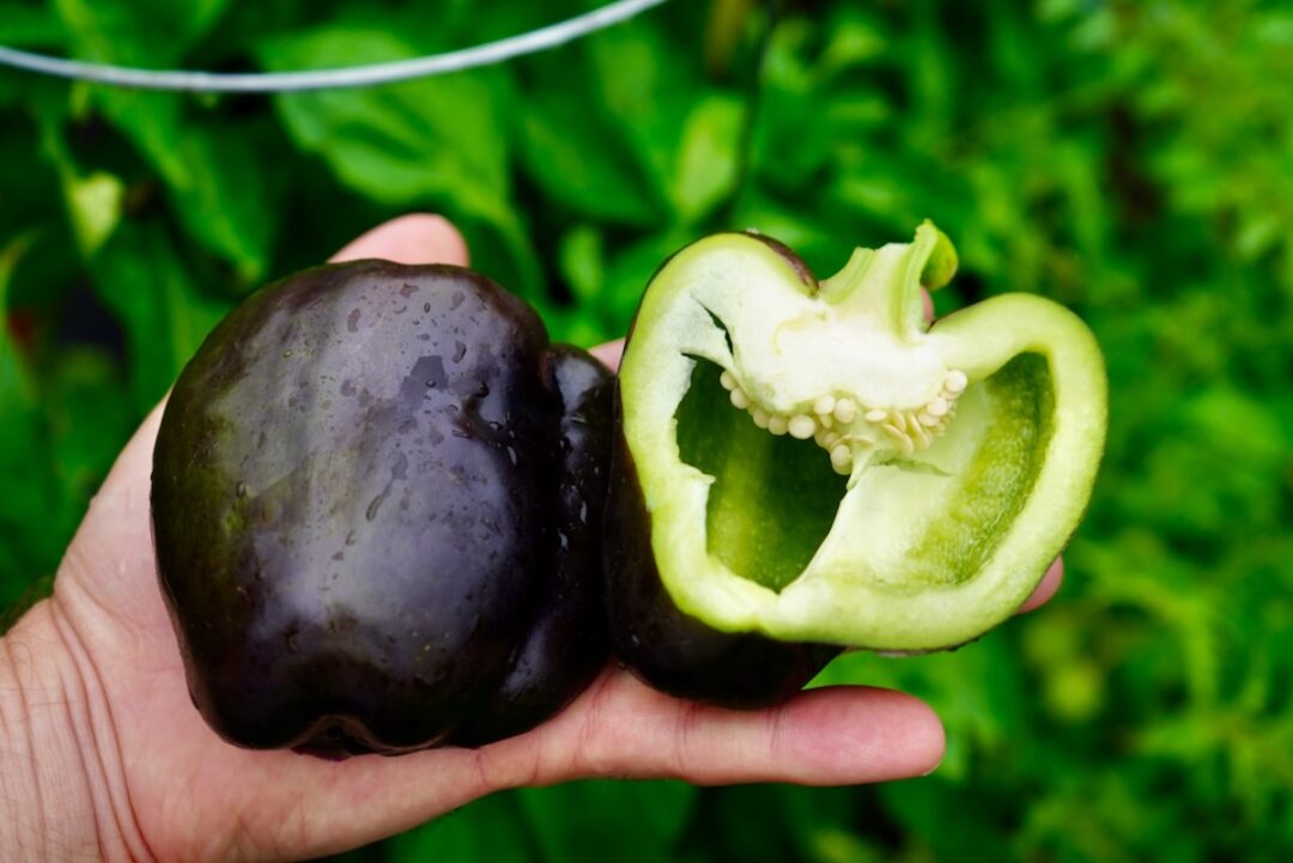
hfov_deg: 51.9
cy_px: 432
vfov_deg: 36.0
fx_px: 1329
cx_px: 646
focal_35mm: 37
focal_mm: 37
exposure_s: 1/800
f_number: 4.5
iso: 320
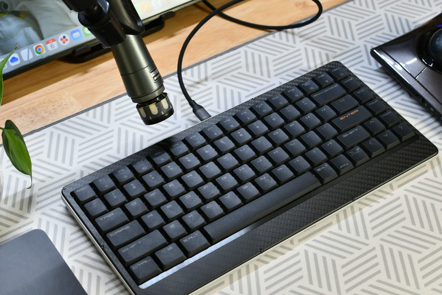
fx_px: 835
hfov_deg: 29.6
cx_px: 244
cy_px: 145
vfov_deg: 20.0
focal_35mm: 68
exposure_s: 1/60
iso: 360
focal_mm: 35
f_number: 5
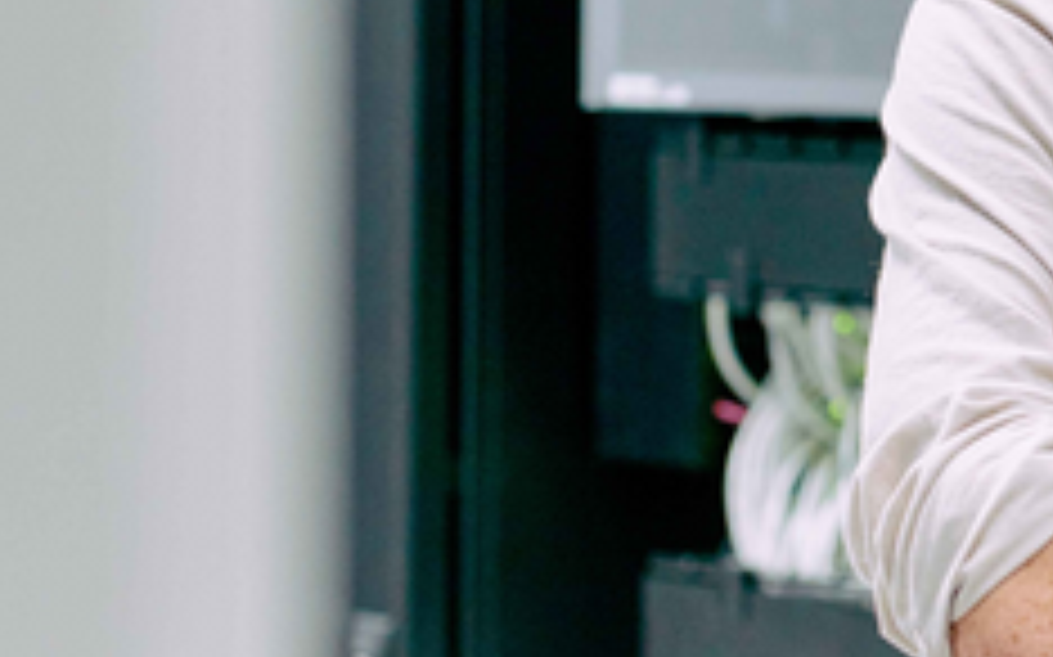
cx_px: 1530
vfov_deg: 5.0
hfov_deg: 8.0
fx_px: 7429
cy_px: -128
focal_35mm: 259
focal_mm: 85
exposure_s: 1/125
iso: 400
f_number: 2.8
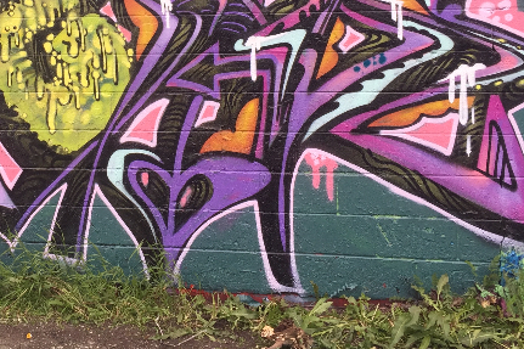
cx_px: 140
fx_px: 815
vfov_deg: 23.6
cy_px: 39
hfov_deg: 35.0
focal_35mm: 56
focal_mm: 4.15
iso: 32
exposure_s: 1/155
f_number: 2.2
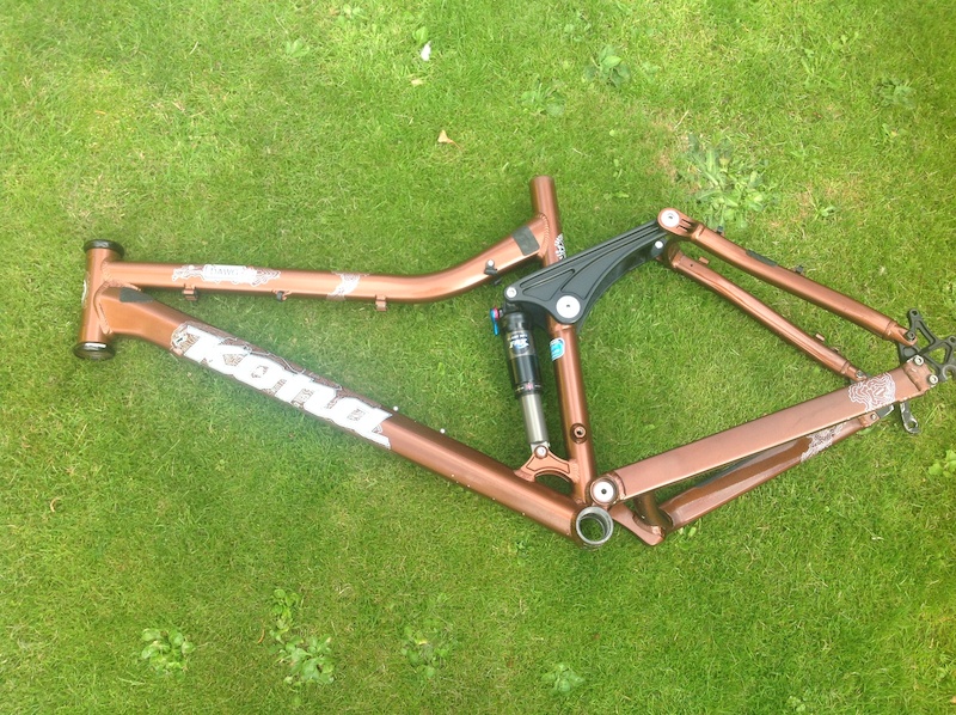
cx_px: 478
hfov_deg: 52.7
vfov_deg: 40.6
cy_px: 358
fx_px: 965
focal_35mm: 35
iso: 50
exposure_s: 1/161
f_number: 2.4
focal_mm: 4.28
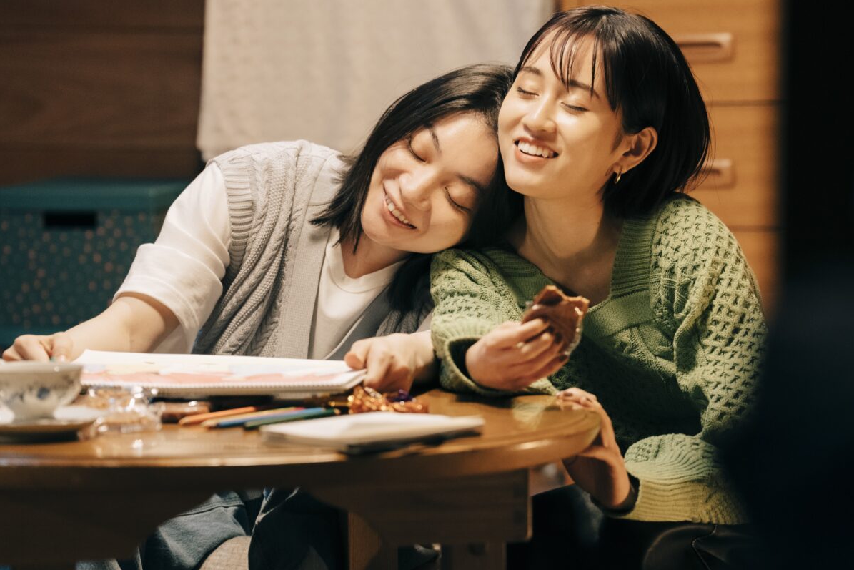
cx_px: 427
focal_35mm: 201
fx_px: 4768
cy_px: 285
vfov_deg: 6.8
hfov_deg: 10.2
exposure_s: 1/100
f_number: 4
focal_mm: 200
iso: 5000
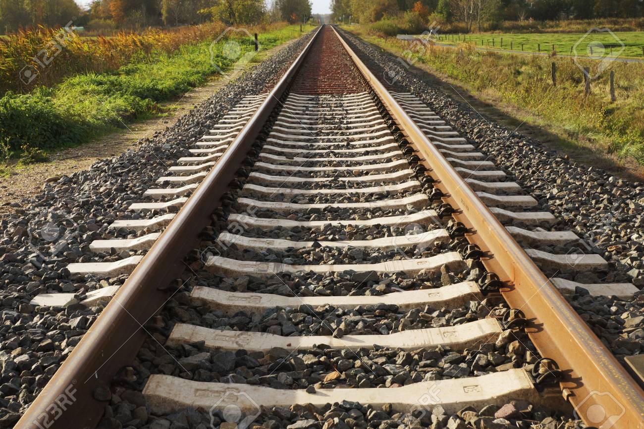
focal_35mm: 60
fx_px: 1073
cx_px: 322
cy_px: 214
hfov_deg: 33.4
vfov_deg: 22.6
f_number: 11
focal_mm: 40
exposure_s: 1/80
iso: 100
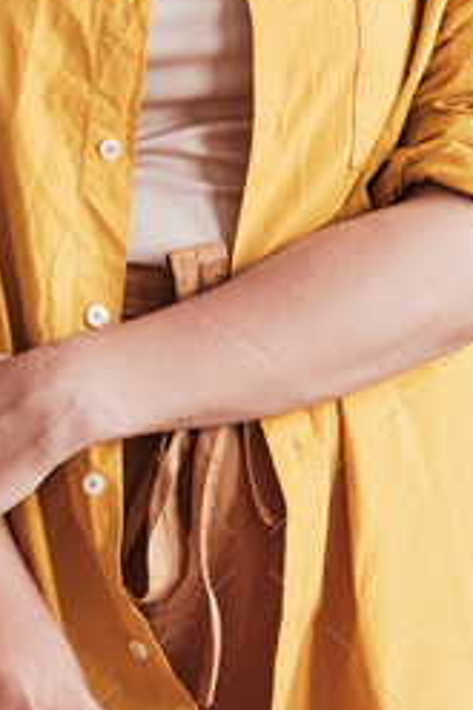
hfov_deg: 4.6
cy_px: 102
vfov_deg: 6.9
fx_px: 5920
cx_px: 238
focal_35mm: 300
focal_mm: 56
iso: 800
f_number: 3.2
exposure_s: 1/200
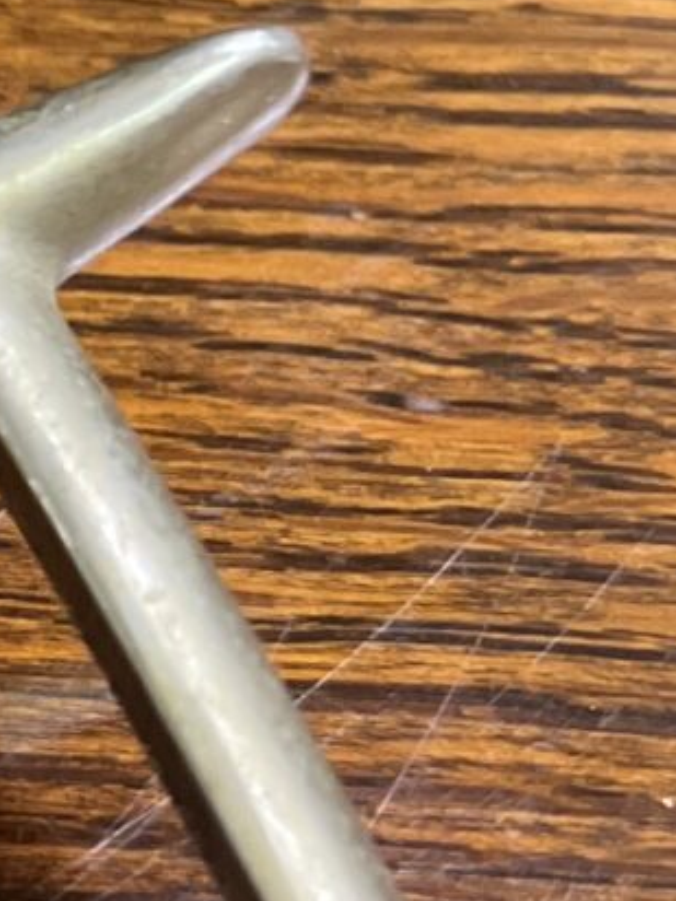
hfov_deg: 10.1
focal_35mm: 132
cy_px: 222
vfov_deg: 14.9
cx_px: -794
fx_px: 3437
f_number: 1.5
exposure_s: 1/33
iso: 400
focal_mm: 5.7
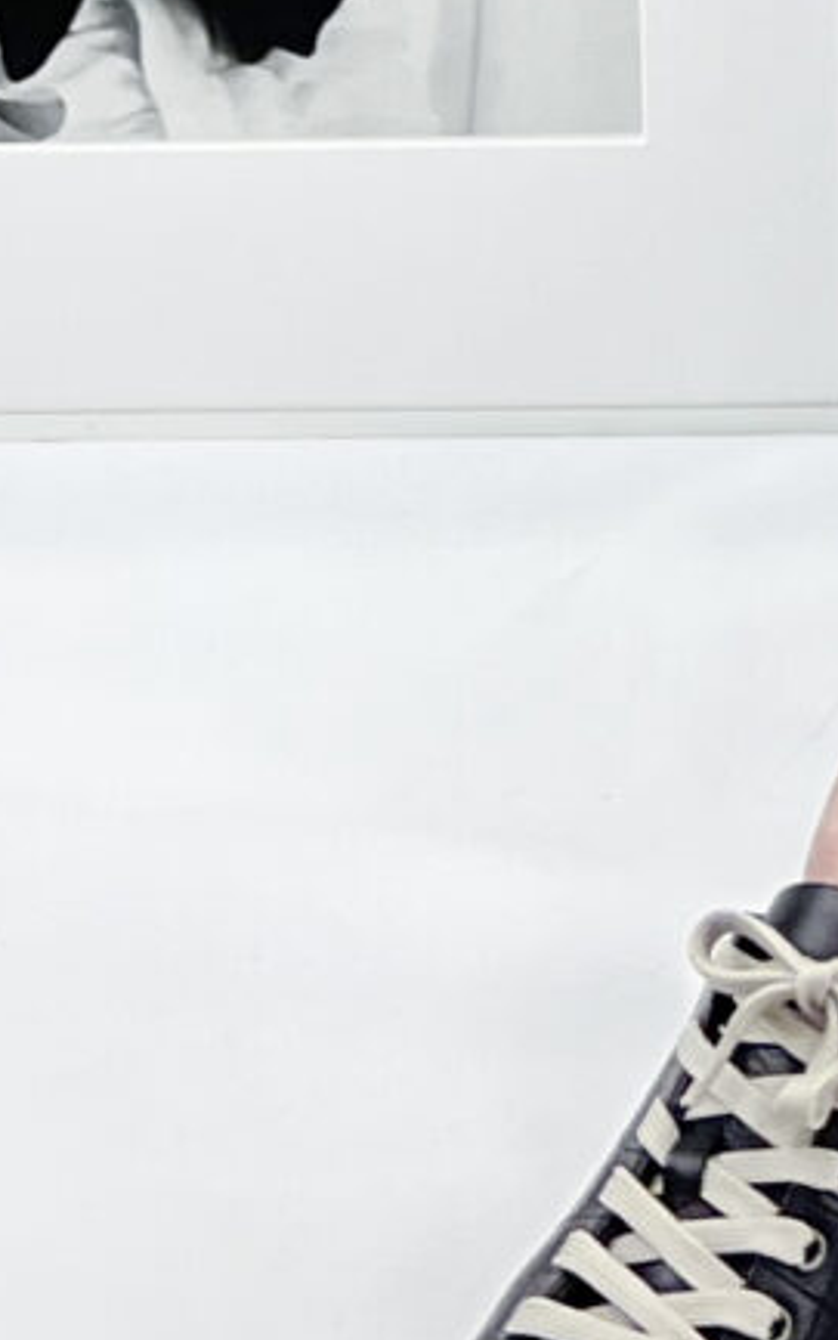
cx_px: 1936
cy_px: -1748
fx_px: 5950
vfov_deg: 11.0
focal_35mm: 163
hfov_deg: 7.6
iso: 50
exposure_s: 1/120
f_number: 1.5
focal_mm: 5.7
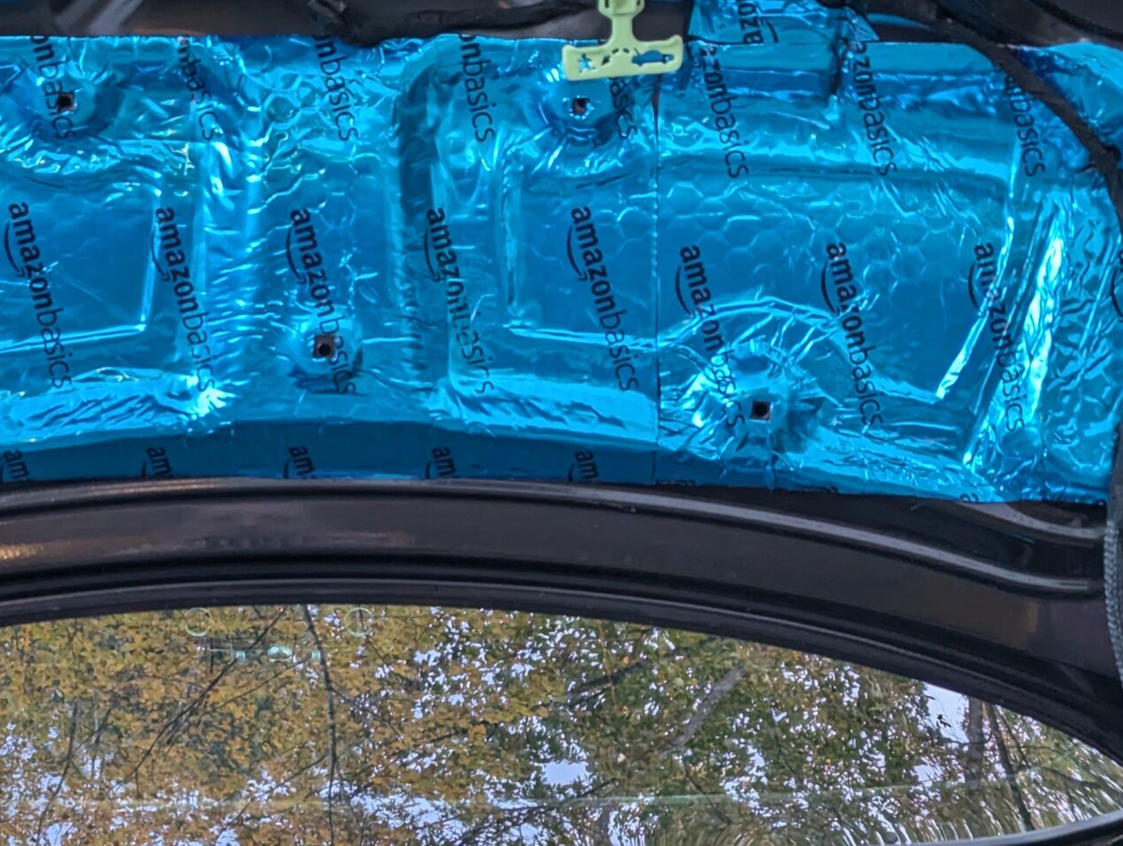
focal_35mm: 96
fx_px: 3119
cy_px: 683
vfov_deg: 15.3
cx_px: 283
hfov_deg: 20.3
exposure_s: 1/23.3
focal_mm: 6.81
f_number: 1.85
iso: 65
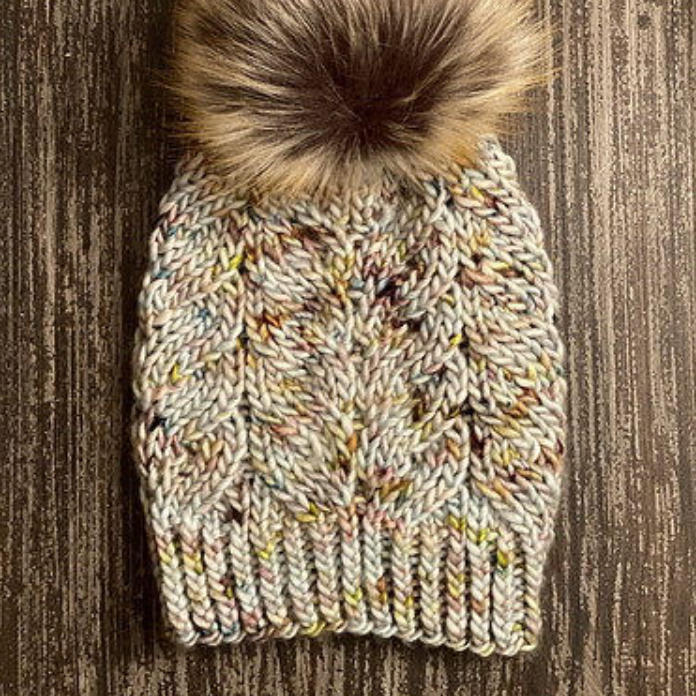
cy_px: 263
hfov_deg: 27.7
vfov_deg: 27.6
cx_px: 348
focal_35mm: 62
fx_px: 1410
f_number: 2
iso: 320
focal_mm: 6
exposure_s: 1/30
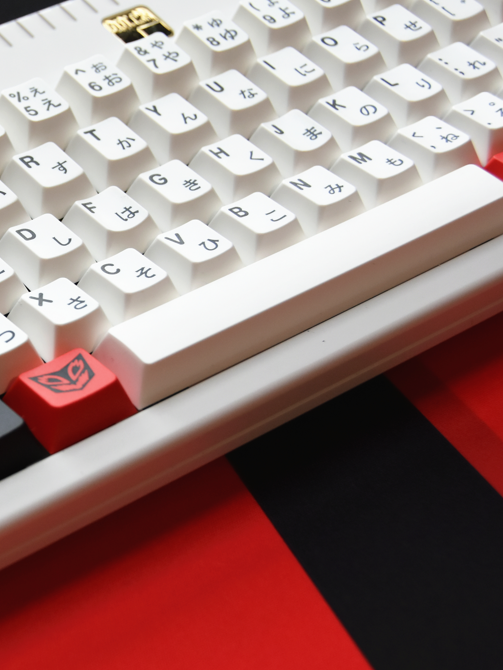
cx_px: -18
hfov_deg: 15.9
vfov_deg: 21.5
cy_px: 348
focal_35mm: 91
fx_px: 1763
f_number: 5
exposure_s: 1/100
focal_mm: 38
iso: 800
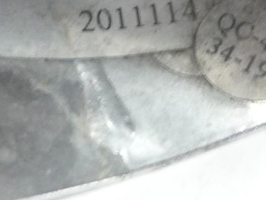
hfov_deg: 15.9
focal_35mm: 124
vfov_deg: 11.8
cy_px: -19
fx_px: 953
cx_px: 151
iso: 400
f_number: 3.4
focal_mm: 5
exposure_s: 1/8
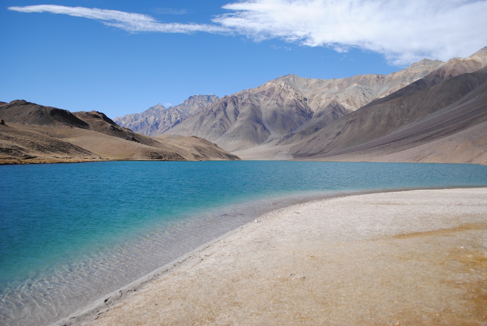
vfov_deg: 48.1
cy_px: 163
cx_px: 244
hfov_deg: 67.3
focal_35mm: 27
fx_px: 366
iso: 110
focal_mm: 18
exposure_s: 1/1000
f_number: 4
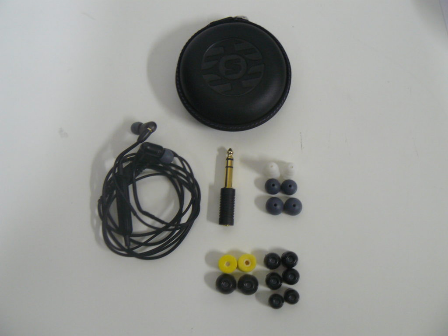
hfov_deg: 51.4
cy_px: 168
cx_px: 224
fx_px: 466
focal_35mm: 36
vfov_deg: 39.7
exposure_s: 1/15
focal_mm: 6
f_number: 2.8
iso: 200
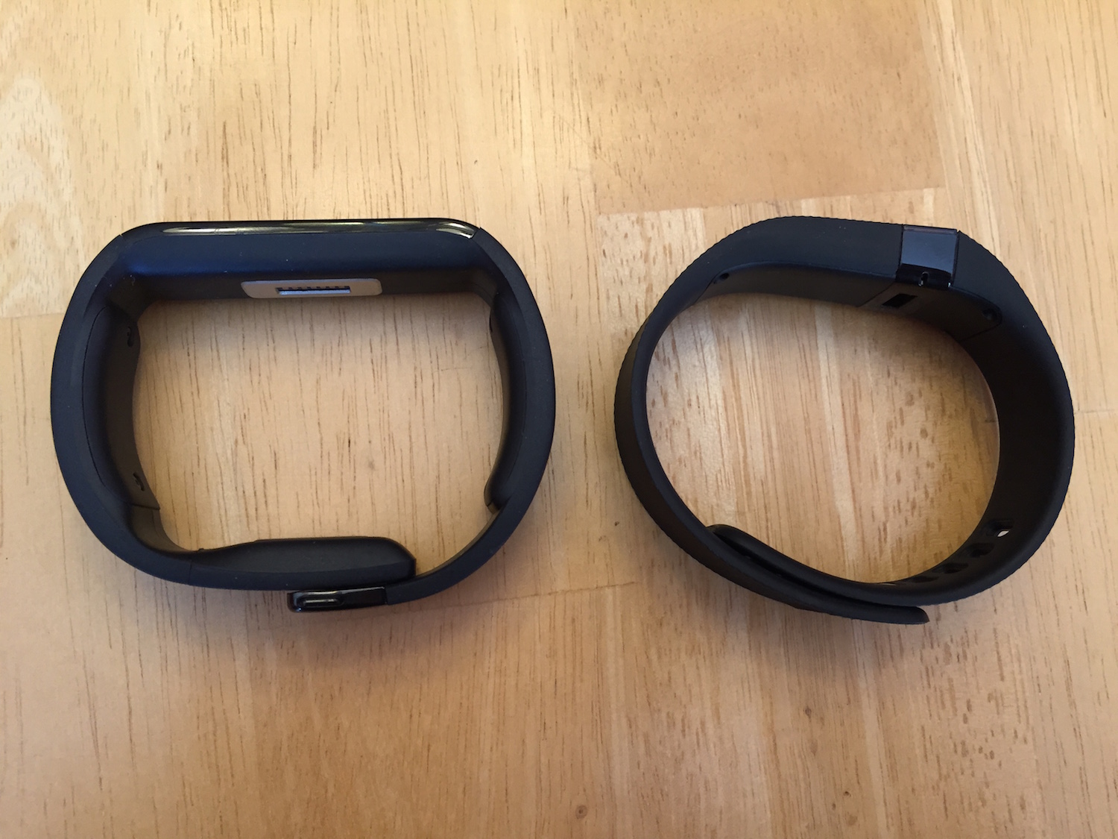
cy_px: 420
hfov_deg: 61.7
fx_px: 937
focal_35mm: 29
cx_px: 559
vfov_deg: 48.2
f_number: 2.2
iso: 50
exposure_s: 1/30
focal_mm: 4.15
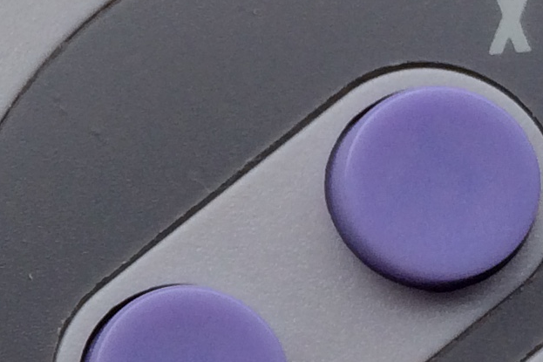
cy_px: 345
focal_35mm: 158
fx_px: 2382
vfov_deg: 8.6
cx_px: -308
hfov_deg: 12.3
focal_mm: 4.15
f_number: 2.2
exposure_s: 1/1026
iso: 32
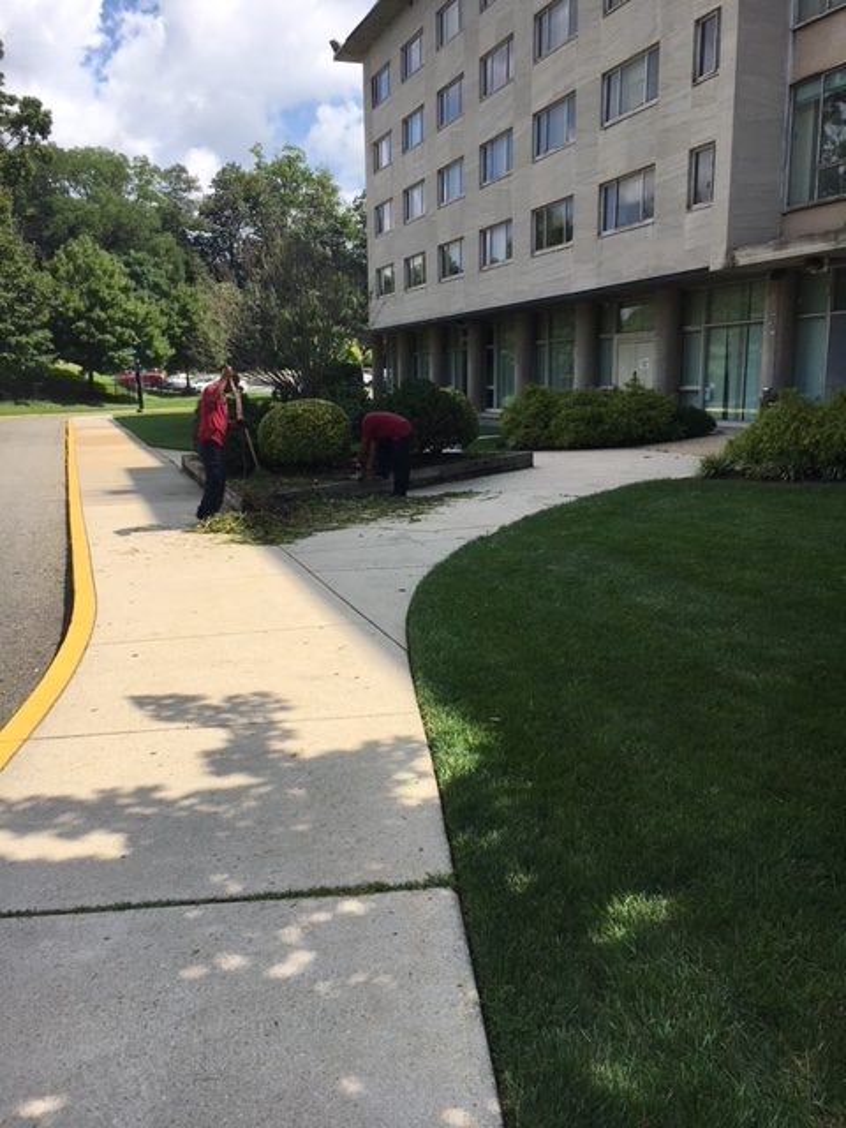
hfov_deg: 48.2
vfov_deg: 61.7
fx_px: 945
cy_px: 564
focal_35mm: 29
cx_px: 423
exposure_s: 1/1374
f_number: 2.2
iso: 25
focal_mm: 4.15
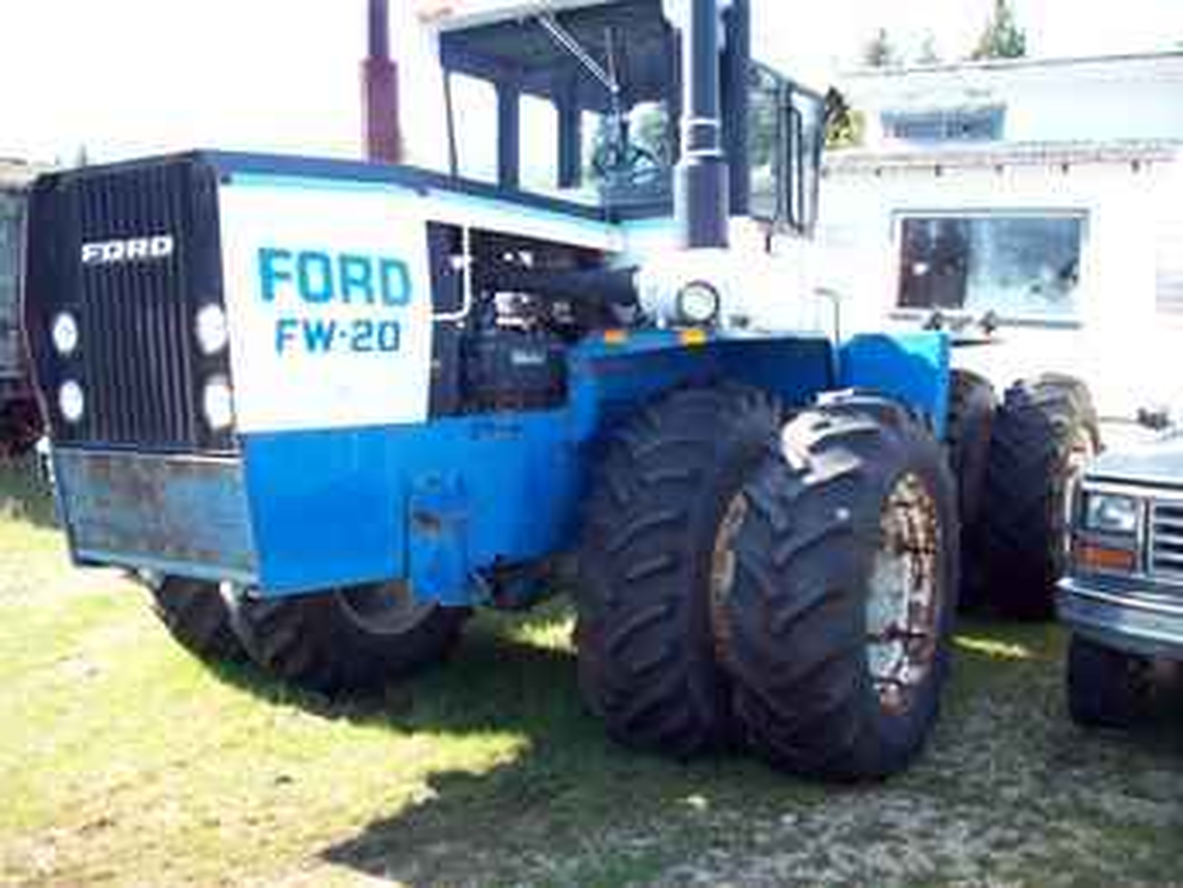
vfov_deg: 38.7
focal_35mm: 37
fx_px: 1264
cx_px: 592
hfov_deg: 50.1
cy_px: 444
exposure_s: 1/191
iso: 80
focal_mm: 6.2
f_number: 2.8
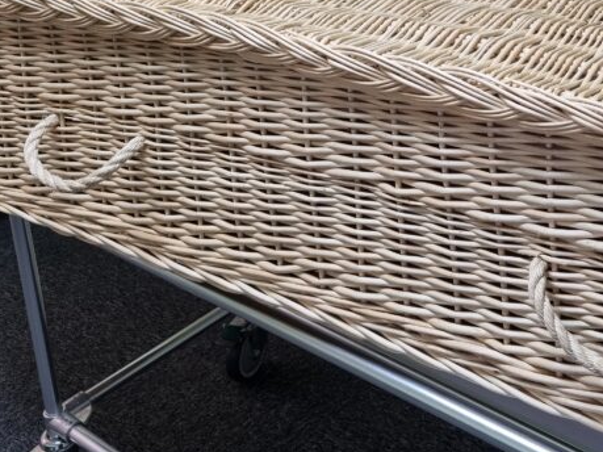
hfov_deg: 32.6
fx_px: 1010
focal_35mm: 58
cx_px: 457
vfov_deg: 24.3
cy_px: 24
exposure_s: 1/100
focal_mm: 5.4
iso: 64
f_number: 1.8
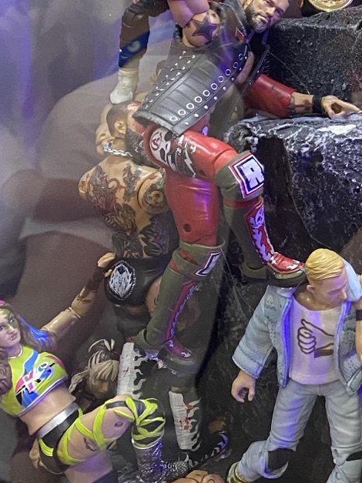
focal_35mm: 83
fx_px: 1158
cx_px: 555
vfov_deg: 22.5
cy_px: -18
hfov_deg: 16.2
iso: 200
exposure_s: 1/60
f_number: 1.8
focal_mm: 4.25
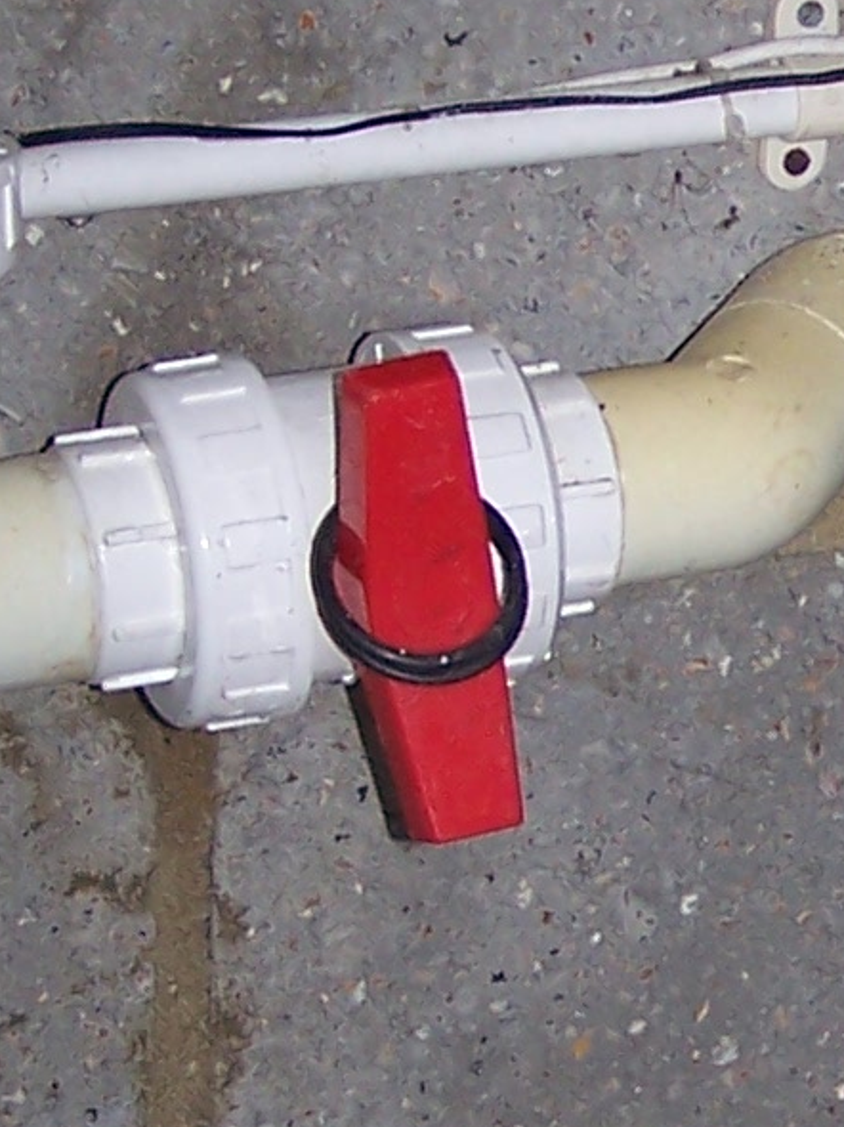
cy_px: 835
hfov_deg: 8.7
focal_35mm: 166
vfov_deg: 11.9
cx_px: 1243
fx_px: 5400
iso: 80
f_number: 2.8
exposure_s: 1/60
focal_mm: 6.3
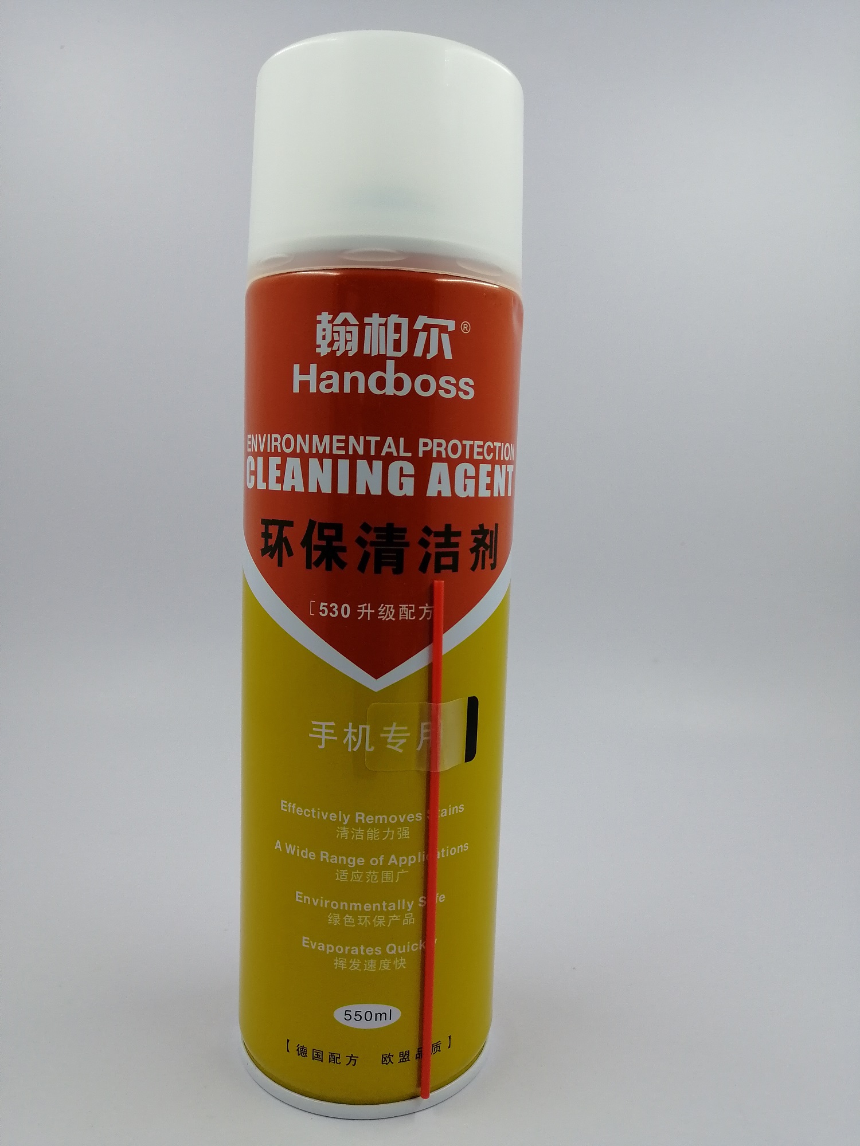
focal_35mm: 26
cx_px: 430
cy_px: 573
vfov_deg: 67.3
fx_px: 861
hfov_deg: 53.1
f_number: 1.8
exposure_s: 1/33.3
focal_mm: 3.96
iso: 125
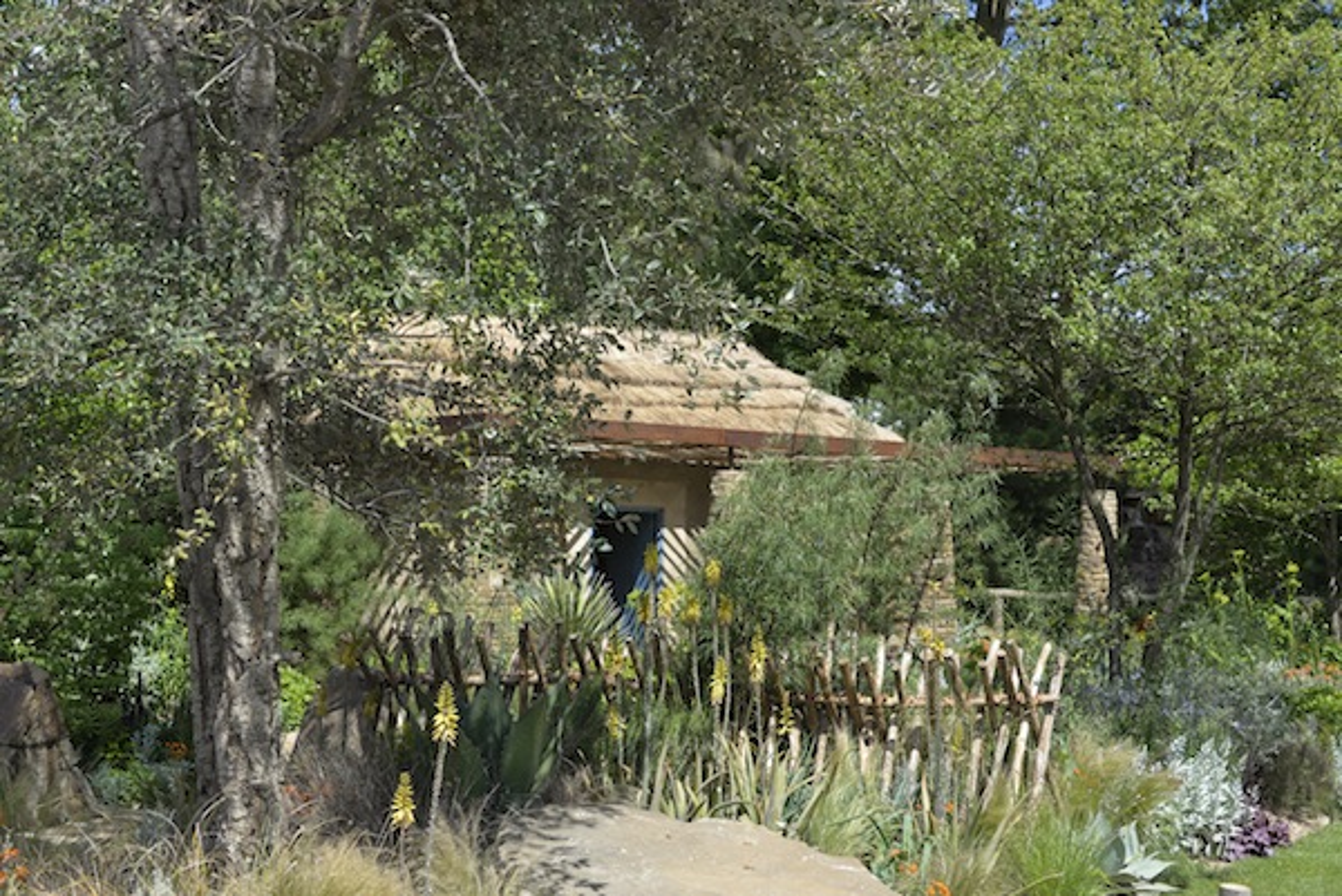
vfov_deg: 28.1
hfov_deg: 41.1
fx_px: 1791
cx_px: 671
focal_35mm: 48
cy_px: 448
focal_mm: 48
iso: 100
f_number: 7.1
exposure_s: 1/200
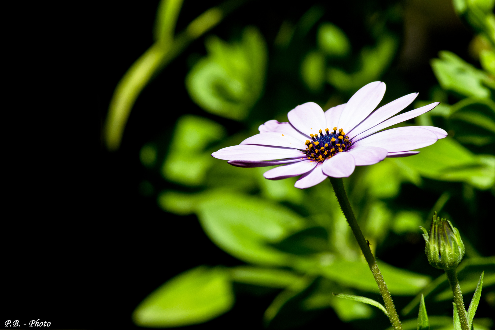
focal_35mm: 278
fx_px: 3815
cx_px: 248
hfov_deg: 7.4
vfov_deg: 5.0
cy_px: 165
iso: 400
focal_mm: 185
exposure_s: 1/640
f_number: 13
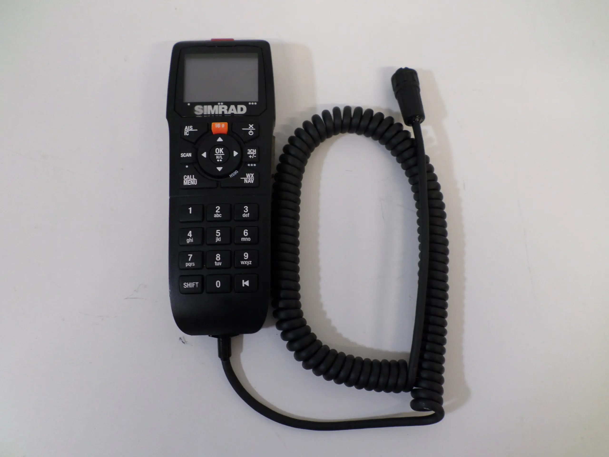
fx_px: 440
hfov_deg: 69.4
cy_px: 228
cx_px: 304
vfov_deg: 54.9
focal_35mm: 25
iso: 100
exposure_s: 1/30
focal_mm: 4.5
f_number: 2.5
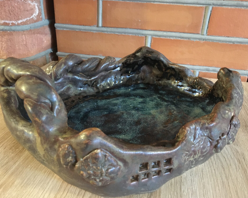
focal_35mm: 31
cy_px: 98
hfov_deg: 57.2
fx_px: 228
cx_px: 125
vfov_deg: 47.1
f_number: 2.2
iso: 500
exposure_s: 1/17
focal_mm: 4.15
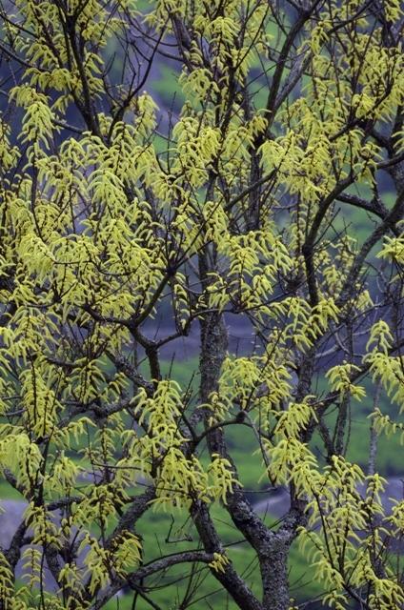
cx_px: 202
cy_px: 305
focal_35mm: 450
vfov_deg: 4.6
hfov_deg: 3.0
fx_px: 7607
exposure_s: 1/1250
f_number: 5.6
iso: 500
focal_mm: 300
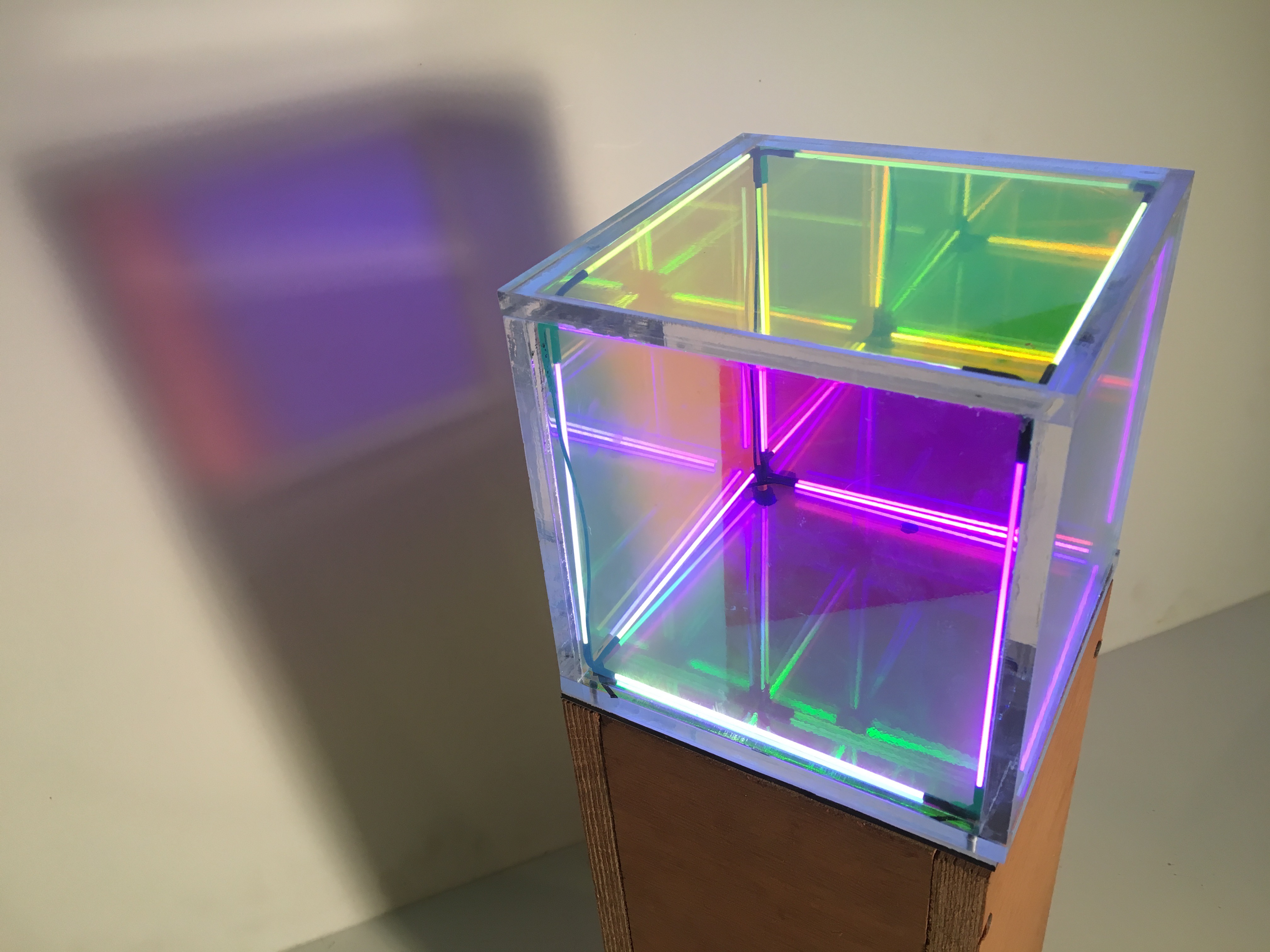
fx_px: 1064
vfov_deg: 48.2
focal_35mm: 29
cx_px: 635
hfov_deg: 61.7
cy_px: 476
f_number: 2.2
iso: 50
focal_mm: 4.15
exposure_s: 1/30
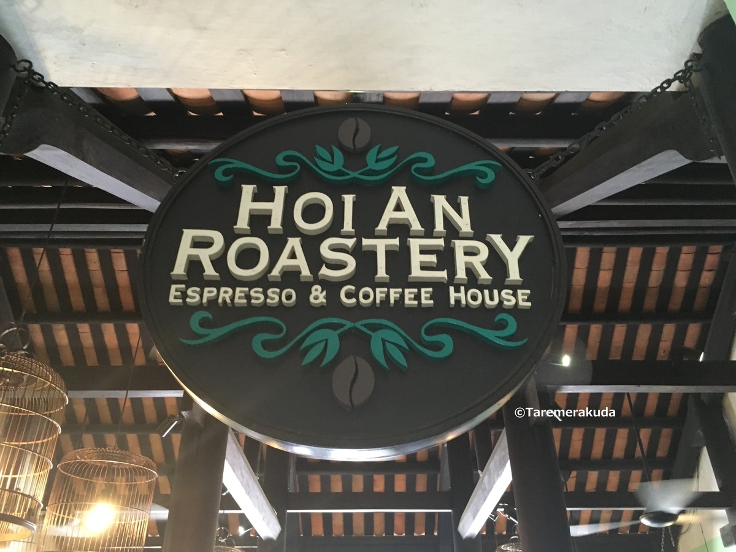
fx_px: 617
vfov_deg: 48.2
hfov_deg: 61.7
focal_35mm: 29
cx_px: 368
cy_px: 276
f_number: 2.2
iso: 200
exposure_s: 1/20
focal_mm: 4.15
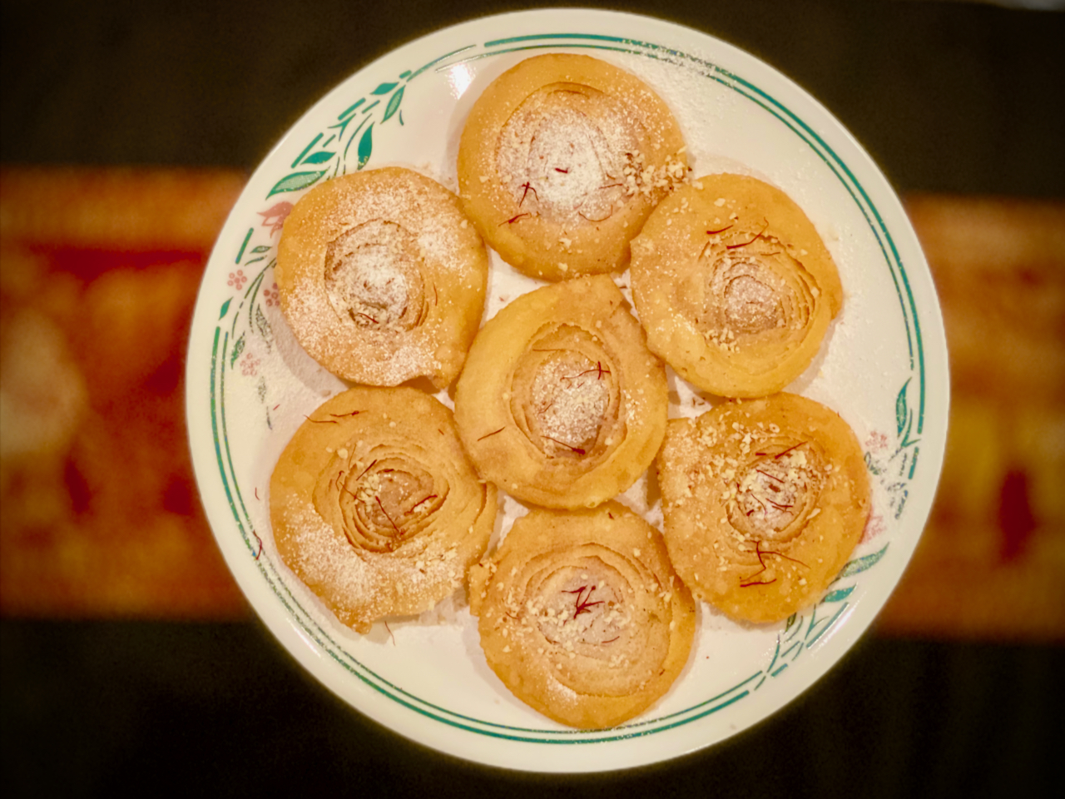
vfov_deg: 28.0
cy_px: 400
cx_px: 532
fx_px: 1600
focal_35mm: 52
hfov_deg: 36.8
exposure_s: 1/40
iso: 320
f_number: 2
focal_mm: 6
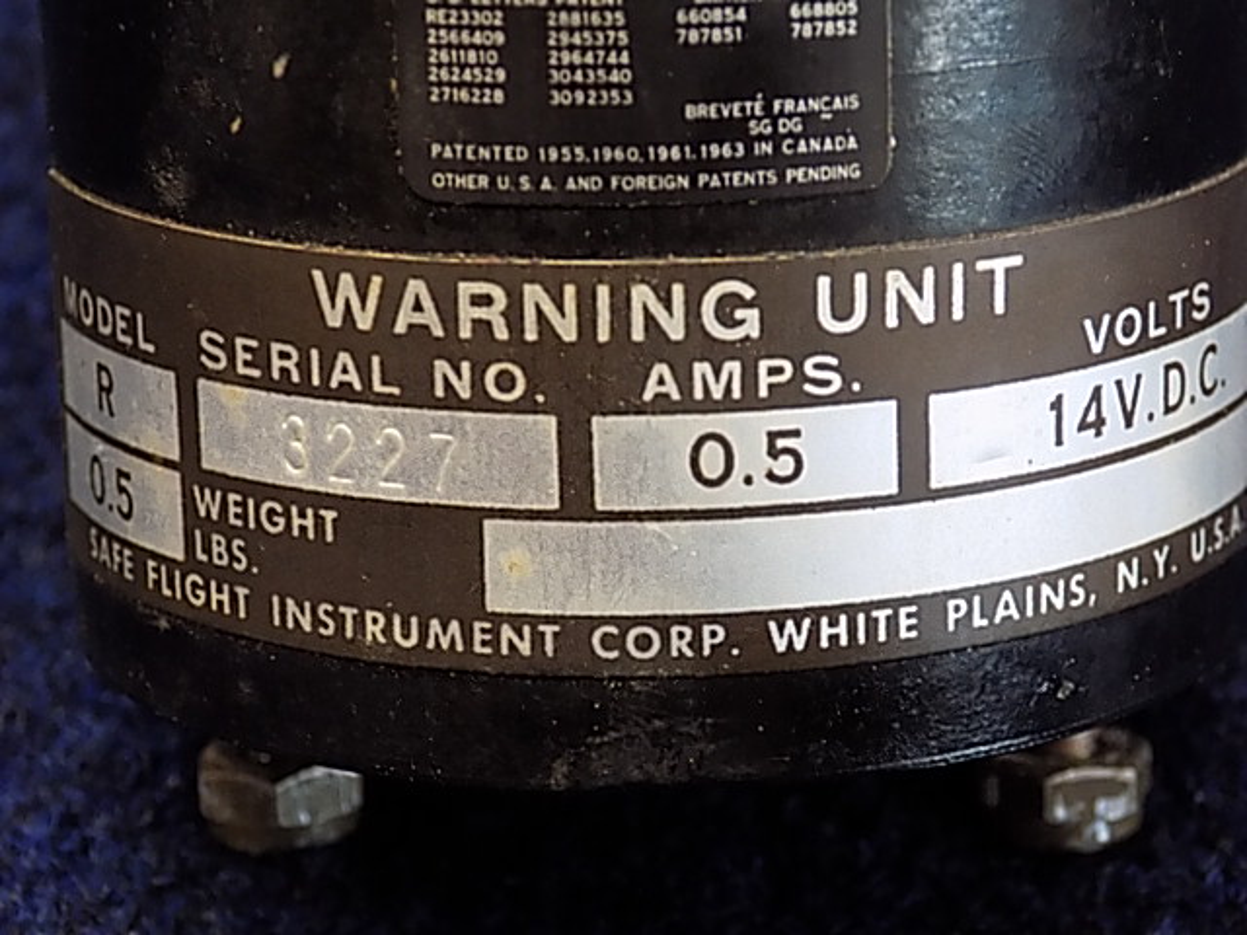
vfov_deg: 13.8
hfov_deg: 18.4
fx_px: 3855
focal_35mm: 107
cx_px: 624
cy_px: 468
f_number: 4.7
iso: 400
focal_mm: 19.1
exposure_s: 1/13
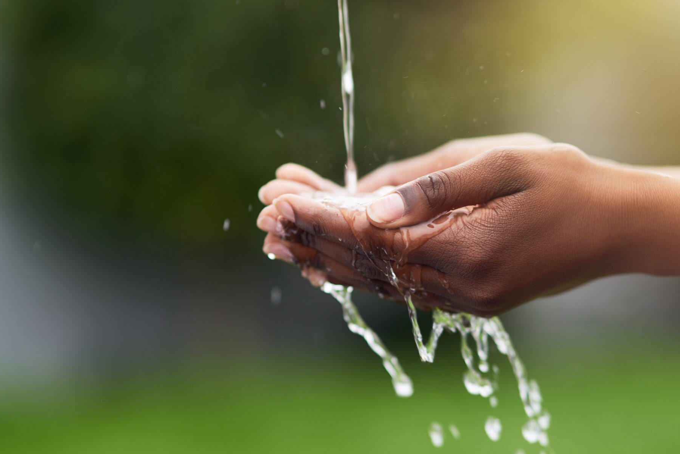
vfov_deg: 14.1
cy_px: 246
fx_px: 1833
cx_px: 372
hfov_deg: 21.0
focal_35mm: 97
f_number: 1.8
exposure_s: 1/250
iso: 125
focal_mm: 85
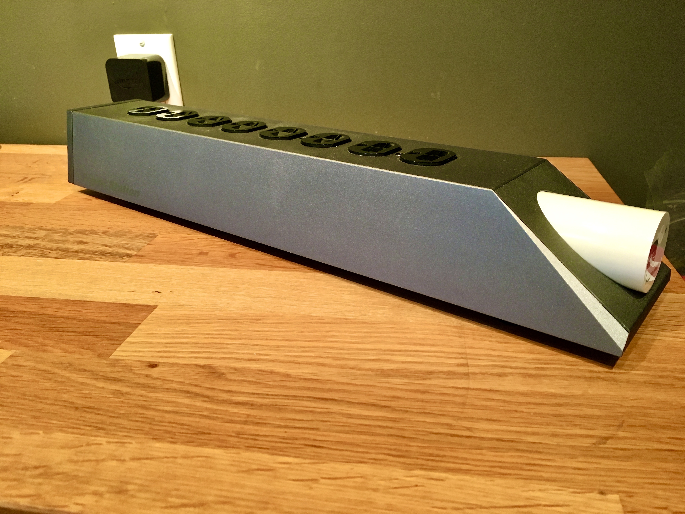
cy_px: 257
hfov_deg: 61.7
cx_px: 342
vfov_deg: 48.2
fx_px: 574
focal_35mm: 29
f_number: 2.2
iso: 125
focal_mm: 4.15
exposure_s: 1/30
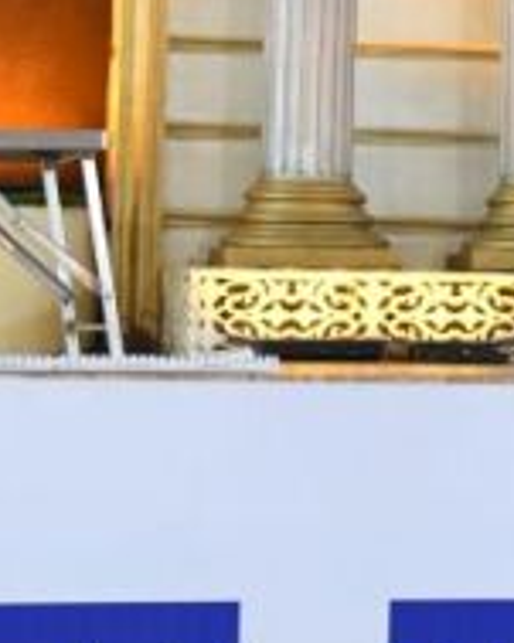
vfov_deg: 7.2
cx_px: 851
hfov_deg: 5.7
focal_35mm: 268
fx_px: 5100
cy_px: -95
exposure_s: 1/250
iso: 2000
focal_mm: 50
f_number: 4.5
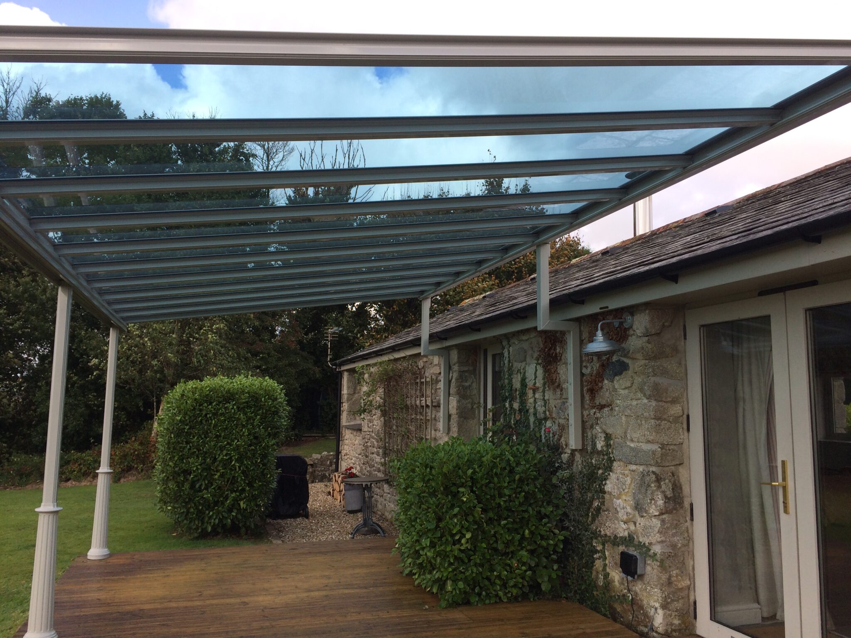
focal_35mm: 29
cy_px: 319
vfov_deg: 48.2
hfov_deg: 61.7
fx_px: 713
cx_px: 426
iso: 32
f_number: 2.2
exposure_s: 1/760
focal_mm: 4.15
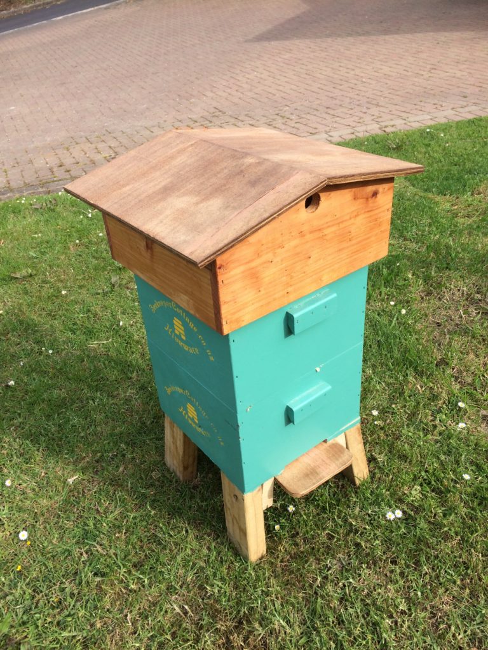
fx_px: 545
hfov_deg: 48.2
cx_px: 244
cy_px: 325
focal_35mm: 29
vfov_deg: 61.7
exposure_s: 1/662
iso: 32
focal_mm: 4.15
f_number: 2.2
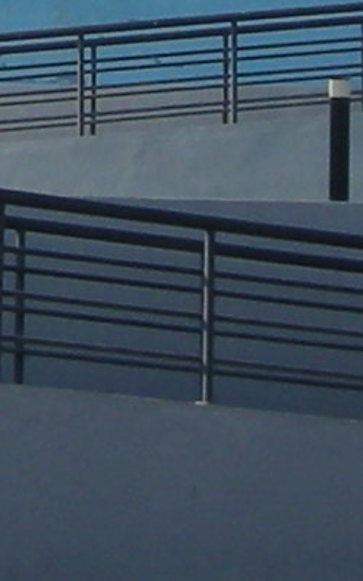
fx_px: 4544
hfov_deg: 4.6
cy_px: -460
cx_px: -142
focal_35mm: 287
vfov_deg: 7.1
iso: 50
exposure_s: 1/206
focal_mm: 5.7
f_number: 5.7
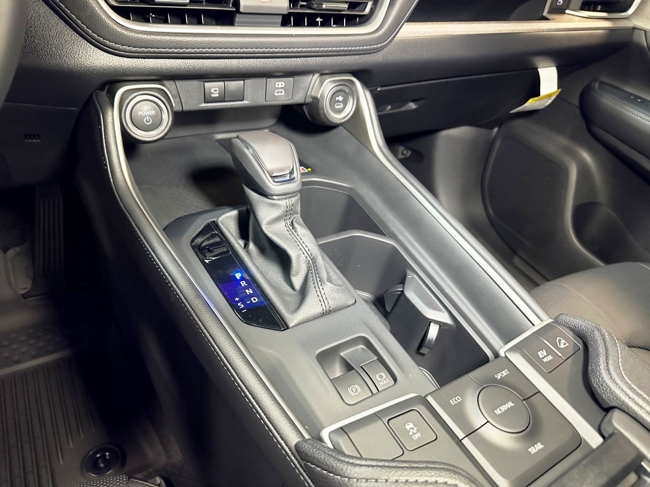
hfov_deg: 71.6
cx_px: 325
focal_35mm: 24
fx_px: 451
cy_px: 244
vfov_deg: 56.8
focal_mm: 6.86
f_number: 1.78
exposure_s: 1/40
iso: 800
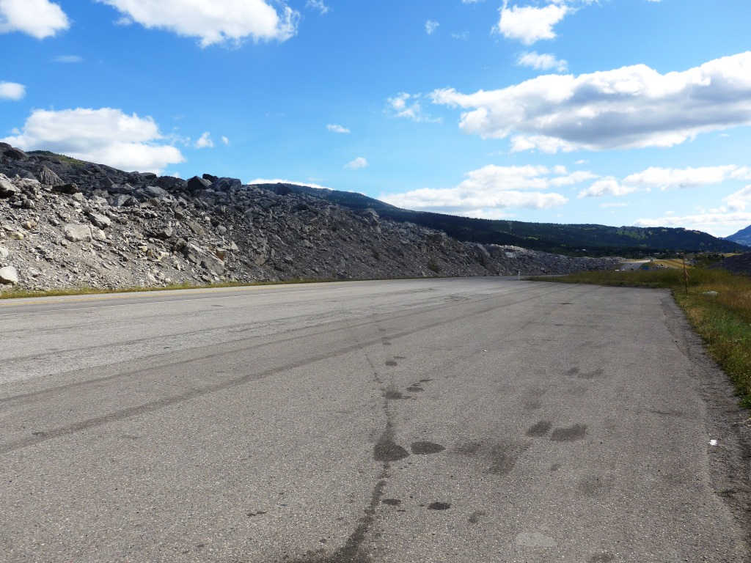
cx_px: 376
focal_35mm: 29
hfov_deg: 61.7
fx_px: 629
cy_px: 282
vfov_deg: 48.2
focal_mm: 6
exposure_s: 1/1300
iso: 80
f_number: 2.8
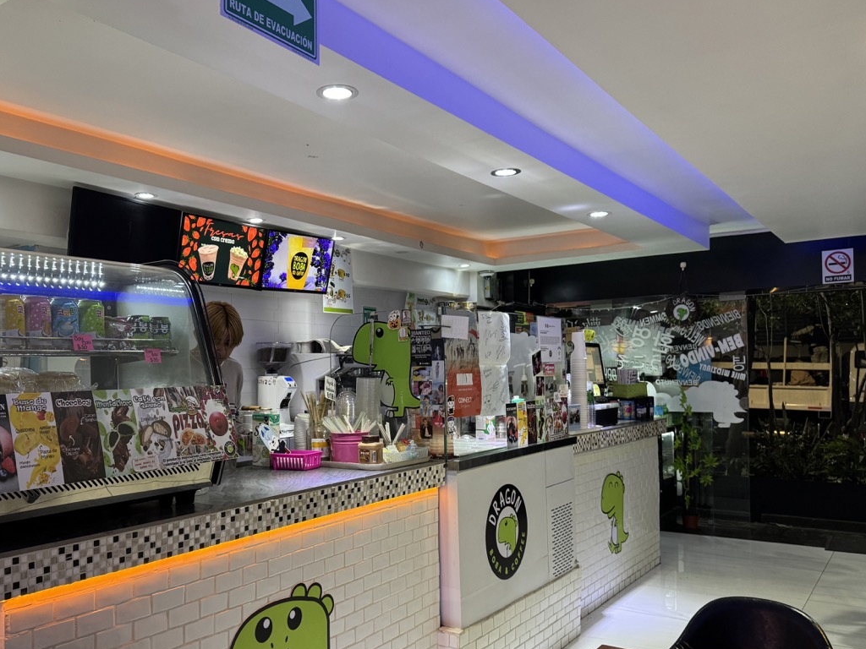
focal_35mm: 30
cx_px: 378
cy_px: 368
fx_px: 751
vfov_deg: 46.7
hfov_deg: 59.8
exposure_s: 1/60
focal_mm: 6.86
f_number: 1.78
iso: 250
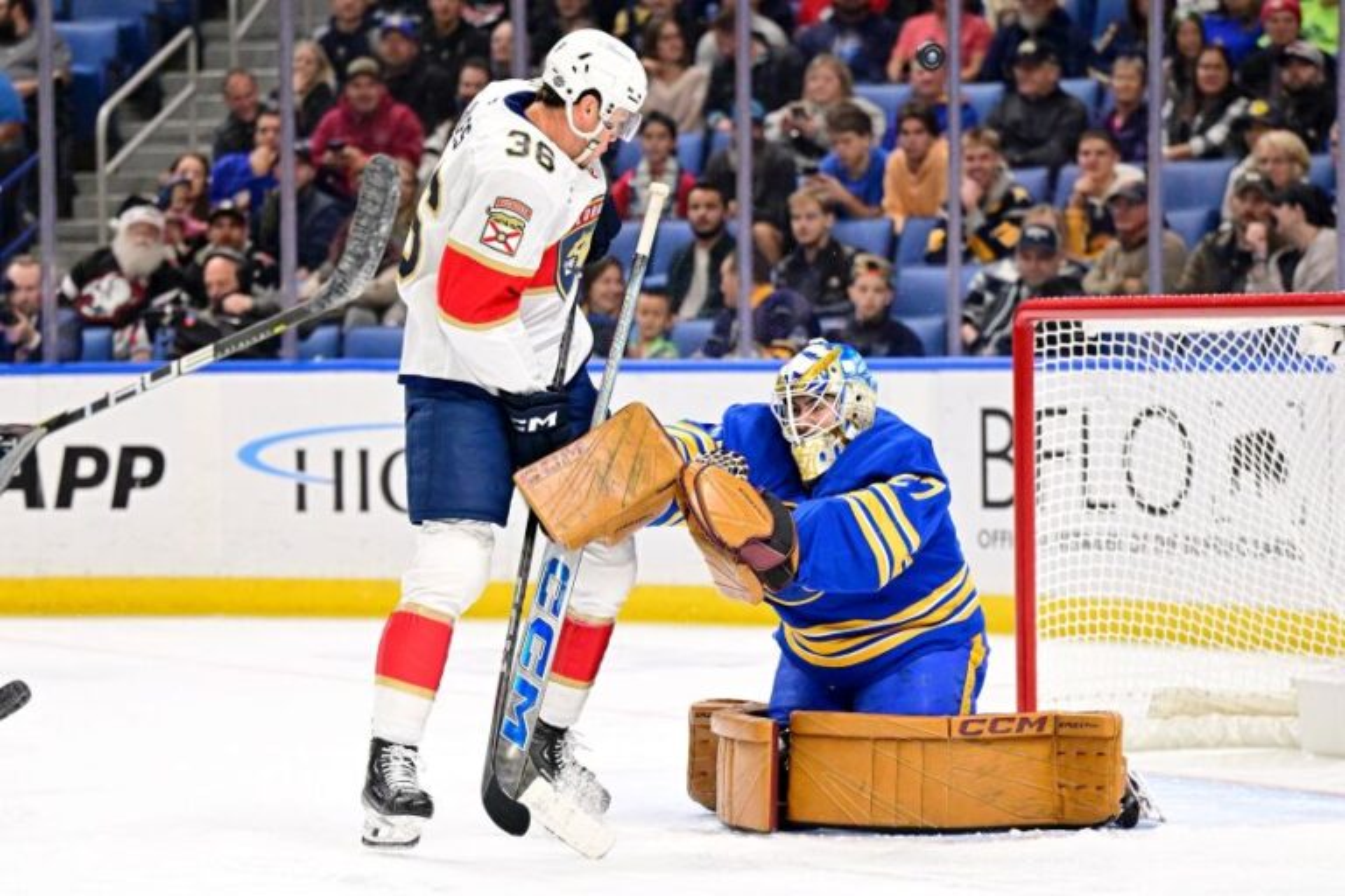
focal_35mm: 110
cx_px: 672
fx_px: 4109
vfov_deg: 12.5
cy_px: 448
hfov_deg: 18.6
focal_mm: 110
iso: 4000
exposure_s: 1/2000
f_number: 2.8
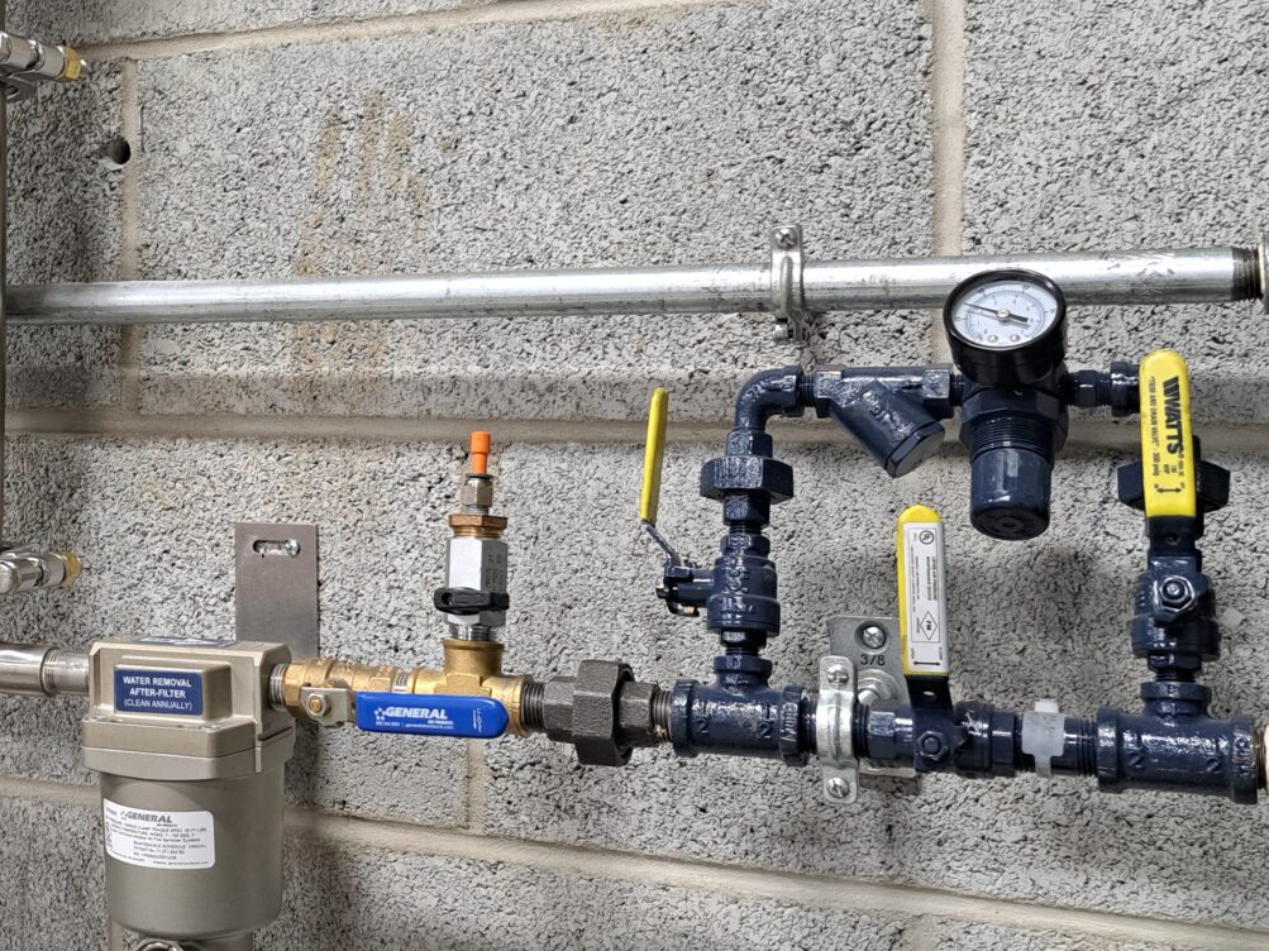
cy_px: 392
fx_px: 1796
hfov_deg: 37.1
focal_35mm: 49
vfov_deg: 29.6
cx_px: 194
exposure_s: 1/60
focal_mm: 5.23
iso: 125
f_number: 1.8
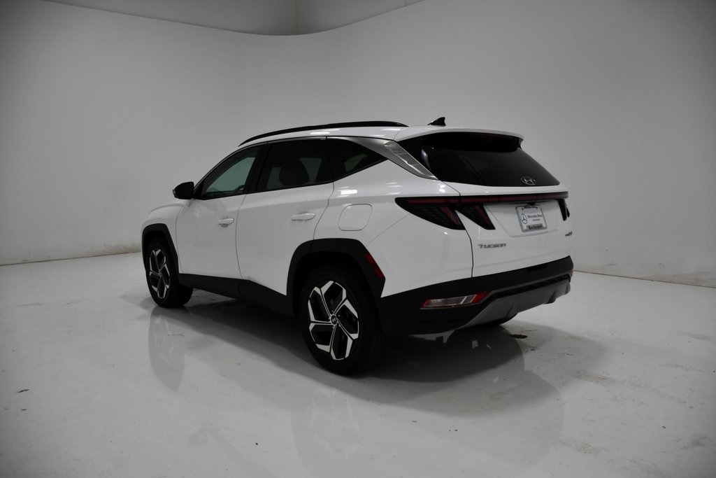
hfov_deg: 67.4
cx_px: 358
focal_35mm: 27
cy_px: 239
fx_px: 537
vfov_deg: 47.9
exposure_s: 1/250
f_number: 3.5
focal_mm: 18
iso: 400
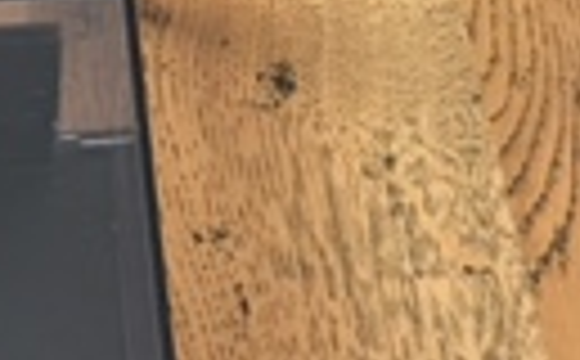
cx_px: -782
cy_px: 657
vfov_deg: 8.2
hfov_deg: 11.5
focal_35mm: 153
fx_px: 2413
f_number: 2.2
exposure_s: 1/33
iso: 32
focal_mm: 4.15
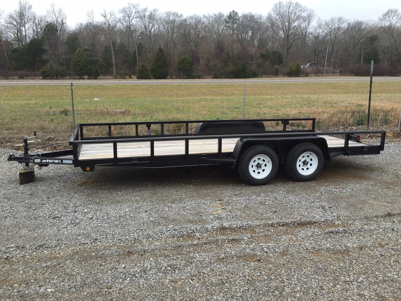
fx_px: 336
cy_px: 150
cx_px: 200
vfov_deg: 48.2
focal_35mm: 29
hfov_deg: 61.7
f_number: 2.2
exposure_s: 1/170
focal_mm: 4.15
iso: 32
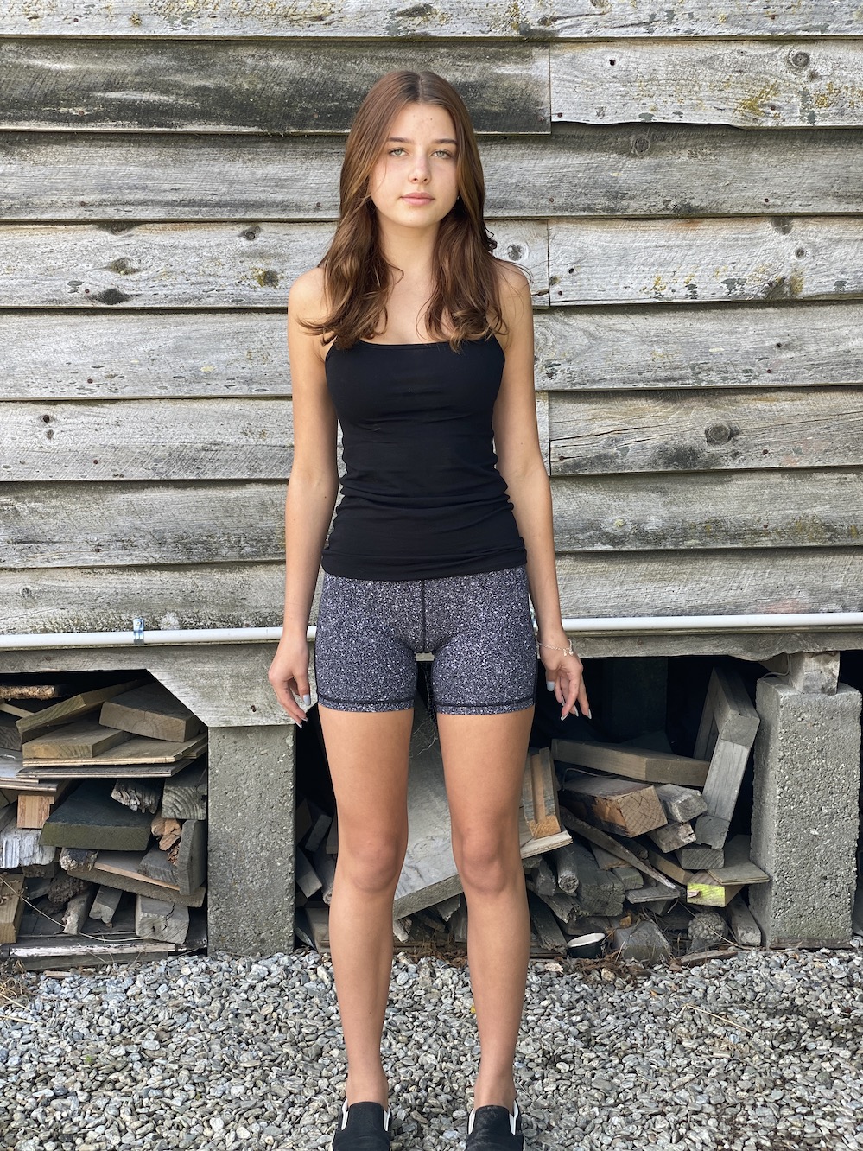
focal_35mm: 52
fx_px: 1729
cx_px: 432
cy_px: 576
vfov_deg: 36.8
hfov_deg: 28.0
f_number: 2
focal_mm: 6
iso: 20
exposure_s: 1/144
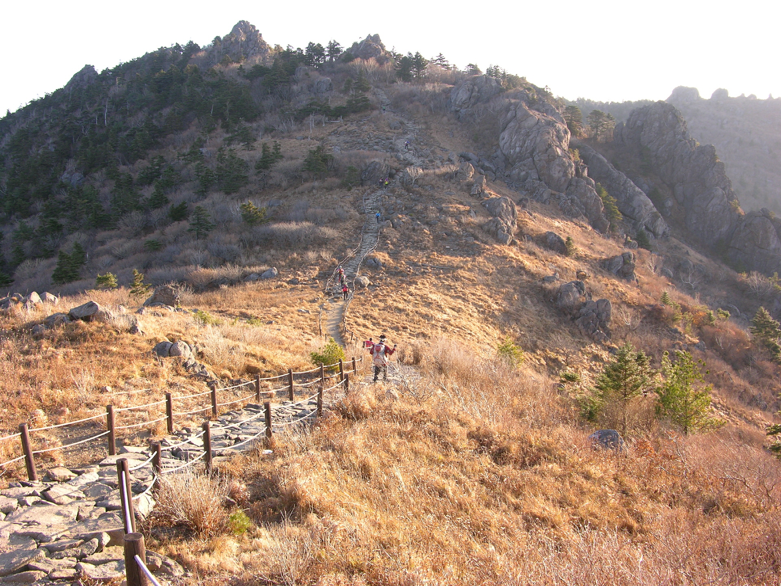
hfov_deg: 52.6
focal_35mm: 35
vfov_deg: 40.7
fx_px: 790
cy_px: 293
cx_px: 390
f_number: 4.5
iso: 50
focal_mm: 8.9
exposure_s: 1/51.4
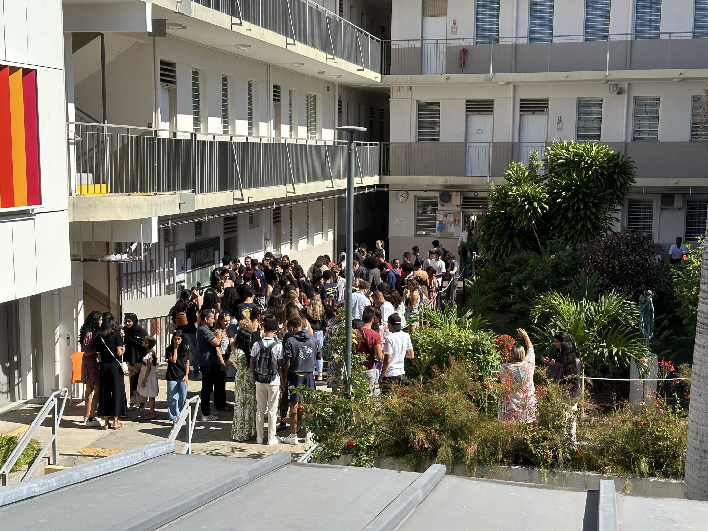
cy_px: 266
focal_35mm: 48
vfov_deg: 30.3
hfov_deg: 39.7
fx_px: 982
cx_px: 354
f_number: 1.78
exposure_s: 1/3472
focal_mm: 6.86
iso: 64
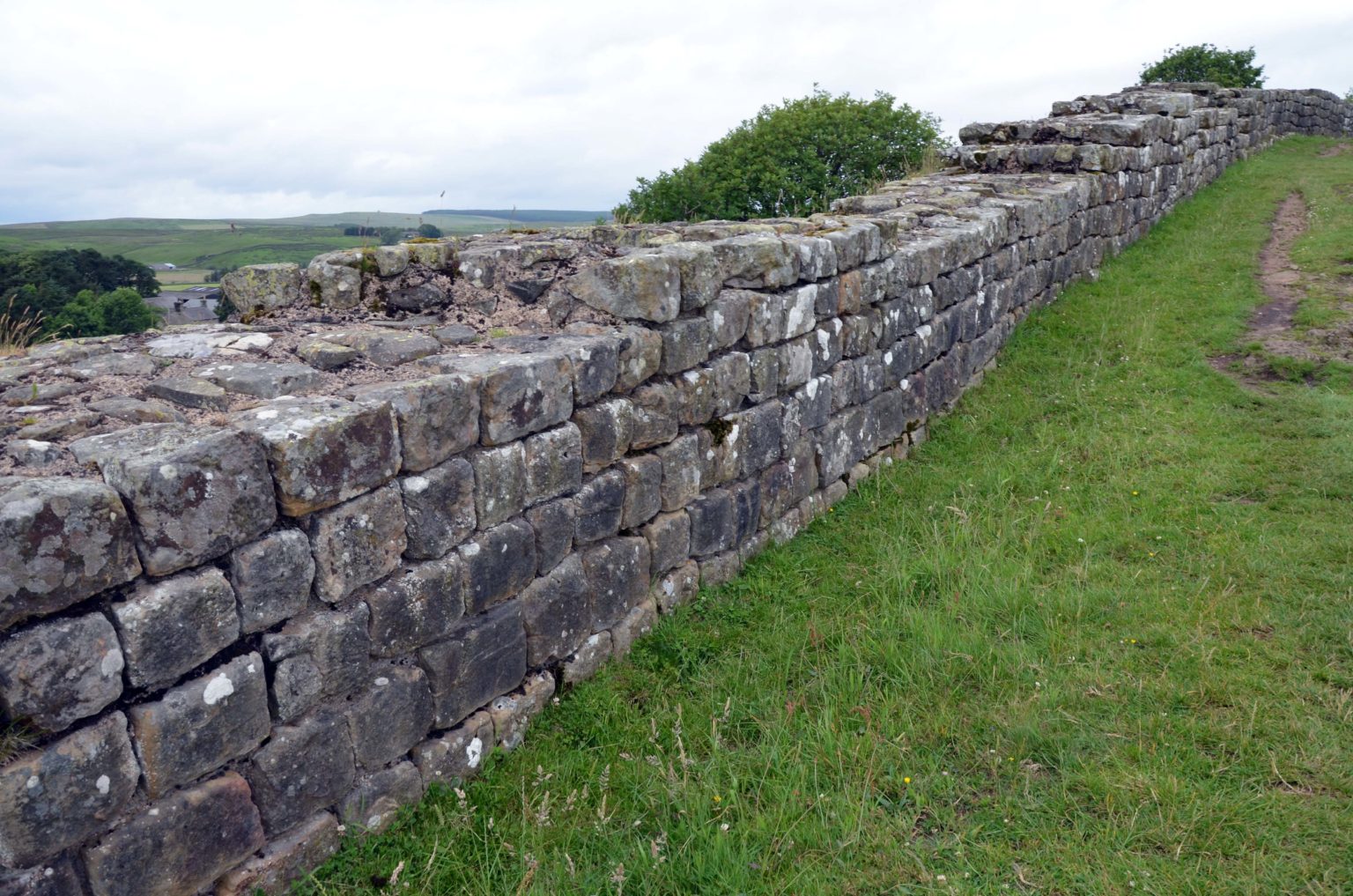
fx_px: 1013
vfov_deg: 47.7
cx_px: 676
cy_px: 448
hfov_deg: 67.5
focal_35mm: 27
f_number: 7.1
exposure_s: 1/200
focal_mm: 18
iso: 200
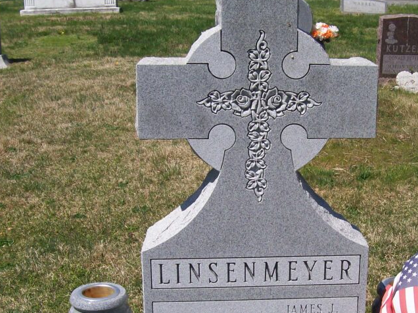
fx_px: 700
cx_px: 266
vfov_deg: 25.1
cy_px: 201
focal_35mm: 58
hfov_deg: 33.0
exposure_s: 1/865
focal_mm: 6
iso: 80
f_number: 4.8
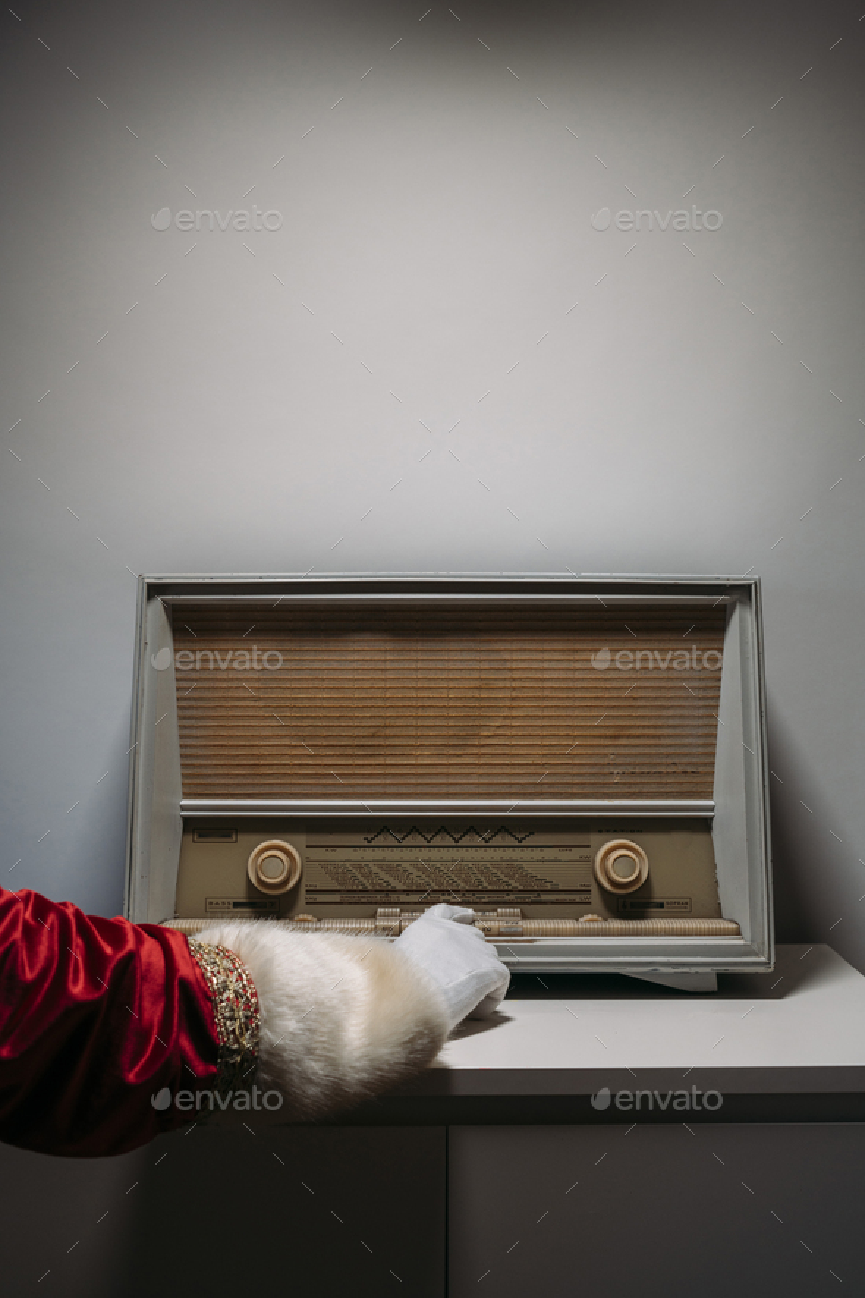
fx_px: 1802
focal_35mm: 50
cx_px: 432
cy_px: 649
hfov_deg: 27.0
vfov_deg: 39.6
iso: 640
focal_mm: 50
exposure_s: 1/200
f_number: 5
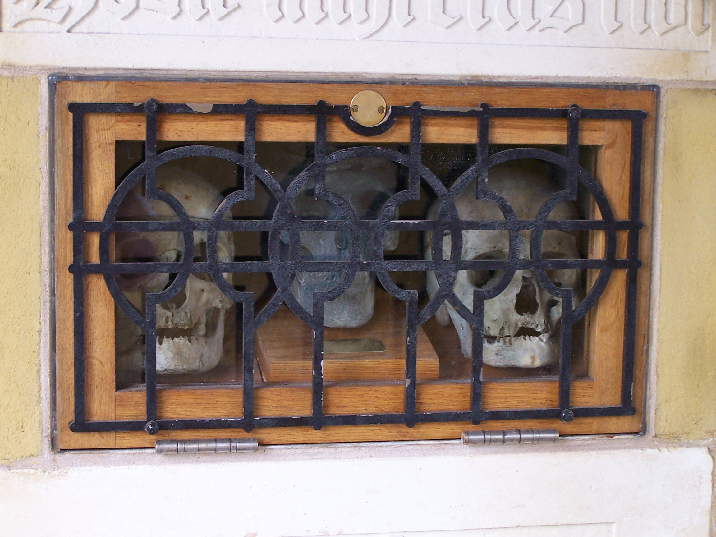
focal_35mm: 75
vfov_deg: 19.6
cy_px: 268
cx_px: 358
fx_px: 1551
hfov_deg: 26.0
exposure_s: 1/45
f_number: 3.2
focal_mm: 12.4
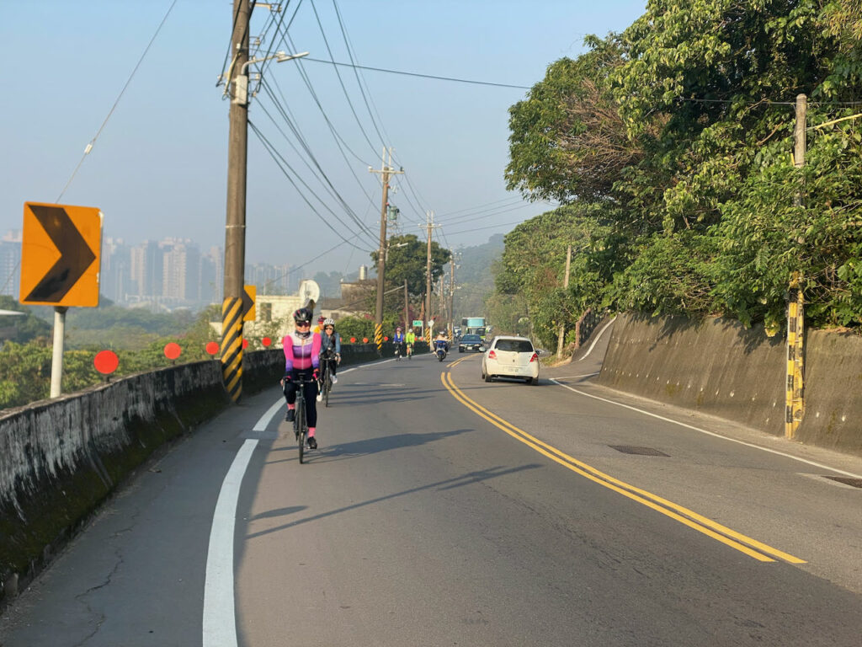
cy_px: 324
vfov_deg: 28.0
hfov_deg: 36.8
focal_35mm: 52
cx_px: 431
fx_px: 1295
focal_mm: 6
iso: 20
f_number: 2
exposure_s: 1/675
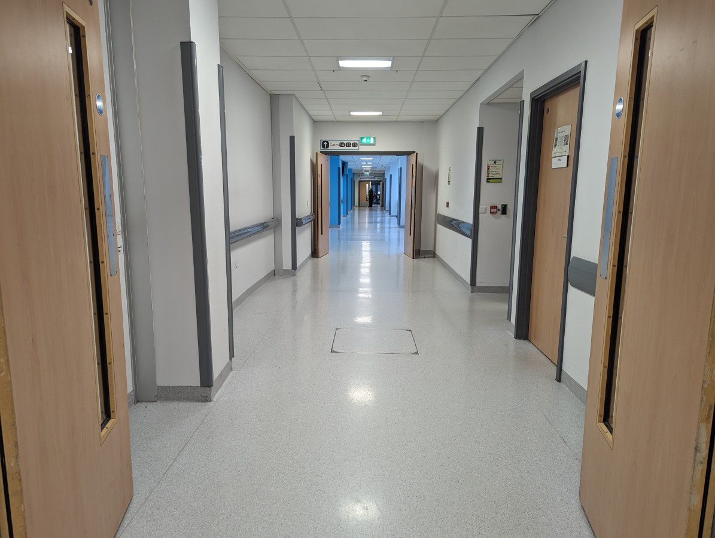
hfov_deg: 71.5
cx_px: 358
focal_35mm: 24
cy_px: 269
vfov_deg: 56.9
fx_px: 496
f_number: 1.85
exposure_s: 1/74.6
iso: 264
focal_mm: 6.81
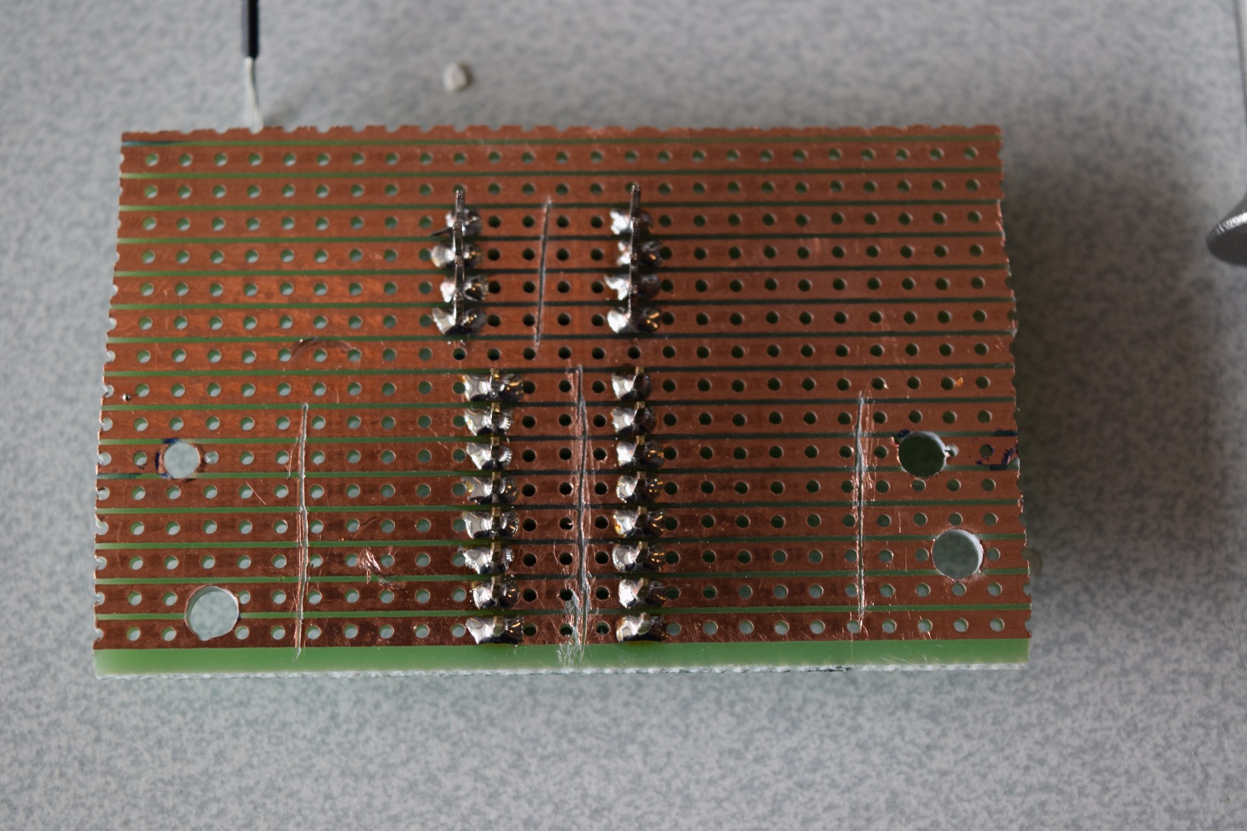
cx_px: 624
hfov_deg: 28.1
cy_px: 416
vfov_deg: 18.9
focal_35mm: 72
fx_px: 2494
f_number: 7.1
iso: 400
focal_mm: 48
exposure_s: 1/200
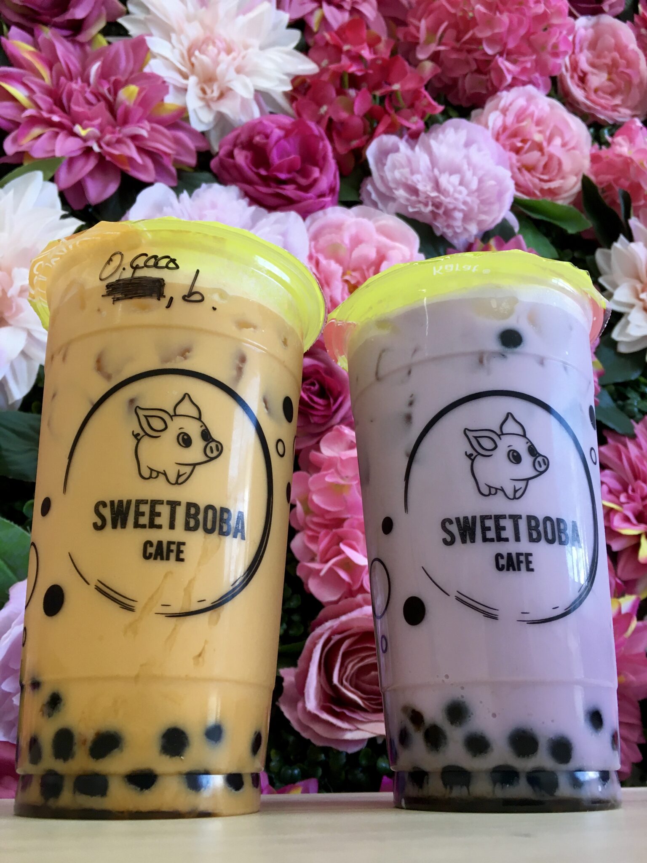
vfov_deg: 61.7
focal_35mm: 29
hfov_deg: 48.2
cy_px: 432
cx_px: 324
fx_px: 723
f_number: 2.2
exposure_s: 1/30
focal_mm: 4.15
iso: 40
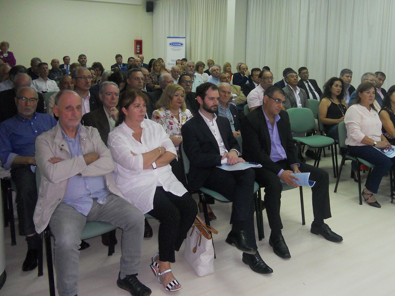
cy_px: 100
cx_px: 247
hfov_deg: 50.8
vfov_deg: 39.2
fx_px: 411
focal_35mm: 36
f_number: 3.2
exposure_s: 1/25
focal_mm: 4.9
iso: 320
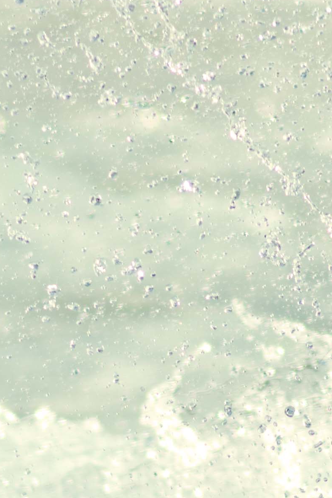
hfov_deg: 1.2
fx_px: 15506
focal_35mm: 1121
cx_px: 110
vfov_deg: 1.8
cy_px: 368
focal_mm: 180
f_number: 4.8
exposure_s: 1/2000
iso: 250
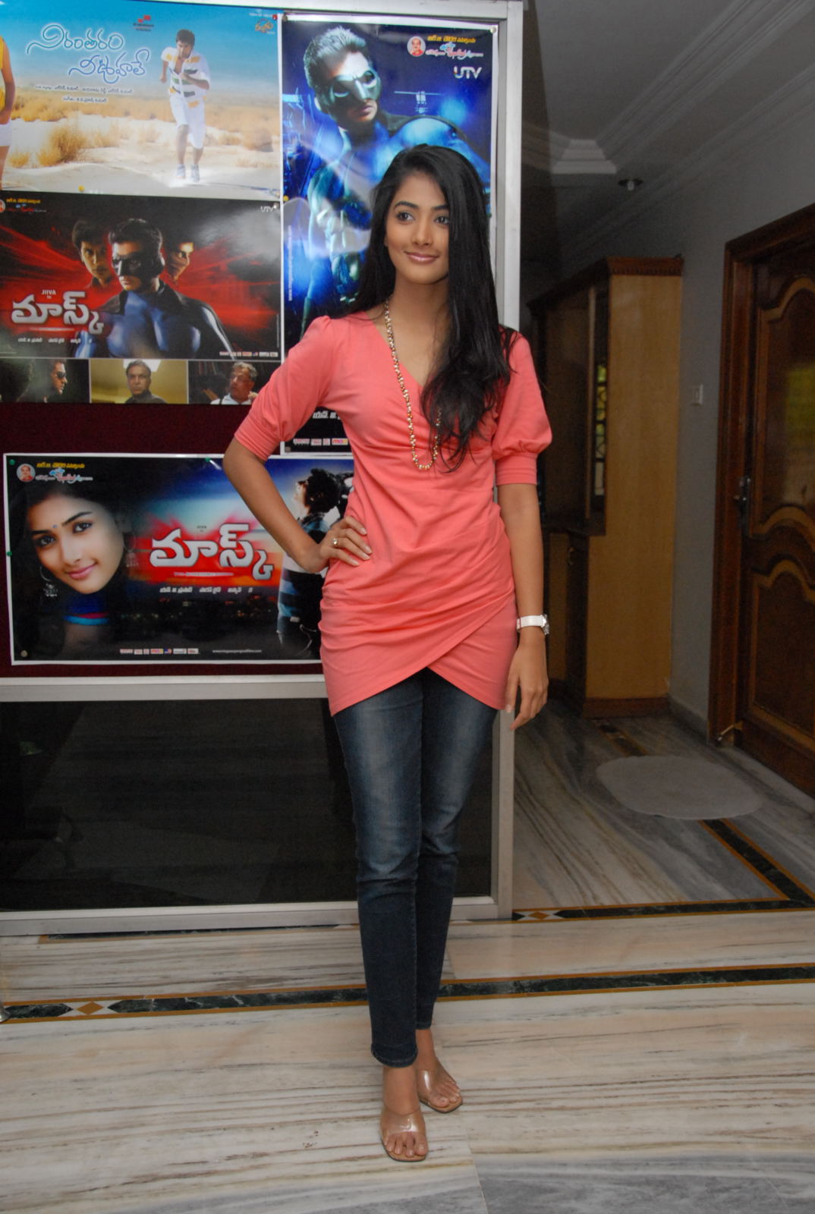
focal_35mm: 36
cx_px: 408
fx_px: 1217
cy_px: 607
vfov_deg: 53.0
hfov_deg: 37.0
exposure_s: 1/125
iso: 1000
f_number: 5.6
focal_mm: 24
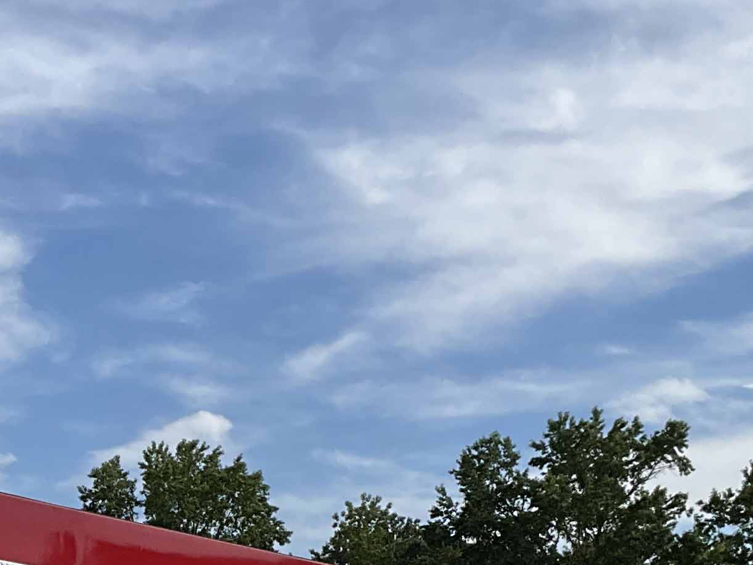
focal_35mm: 96
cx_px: 79
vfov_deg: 14.4
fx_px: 2089
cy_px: 853
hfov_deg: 20.0
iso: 25
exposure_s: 1/2058
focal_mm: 3
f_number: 1.8
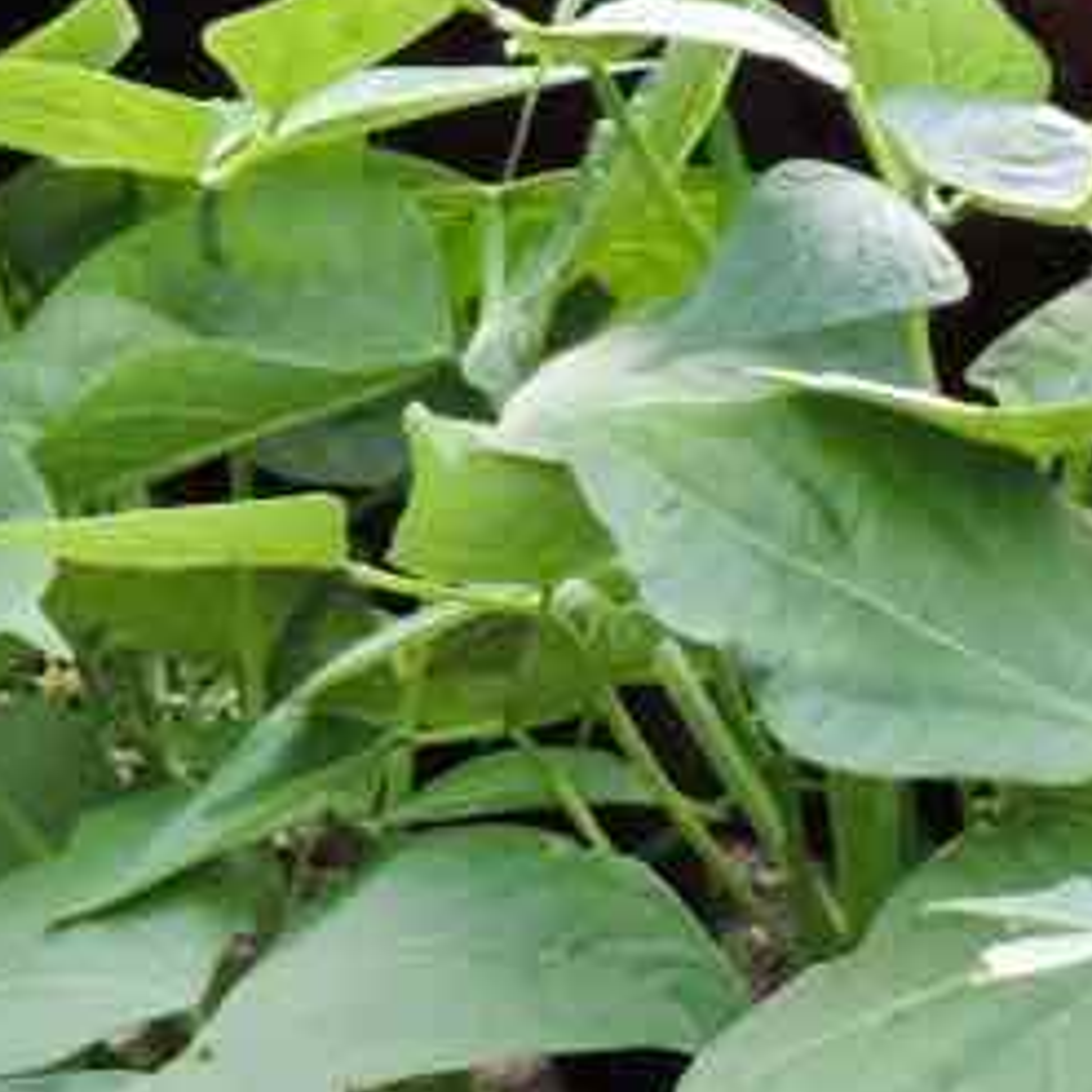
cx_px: 539
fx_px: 9815
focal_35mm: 275
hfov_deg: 6.4
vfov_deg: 6.4
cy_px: 367
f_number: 3.7
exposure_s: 1/100
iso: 400
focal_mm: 10.7
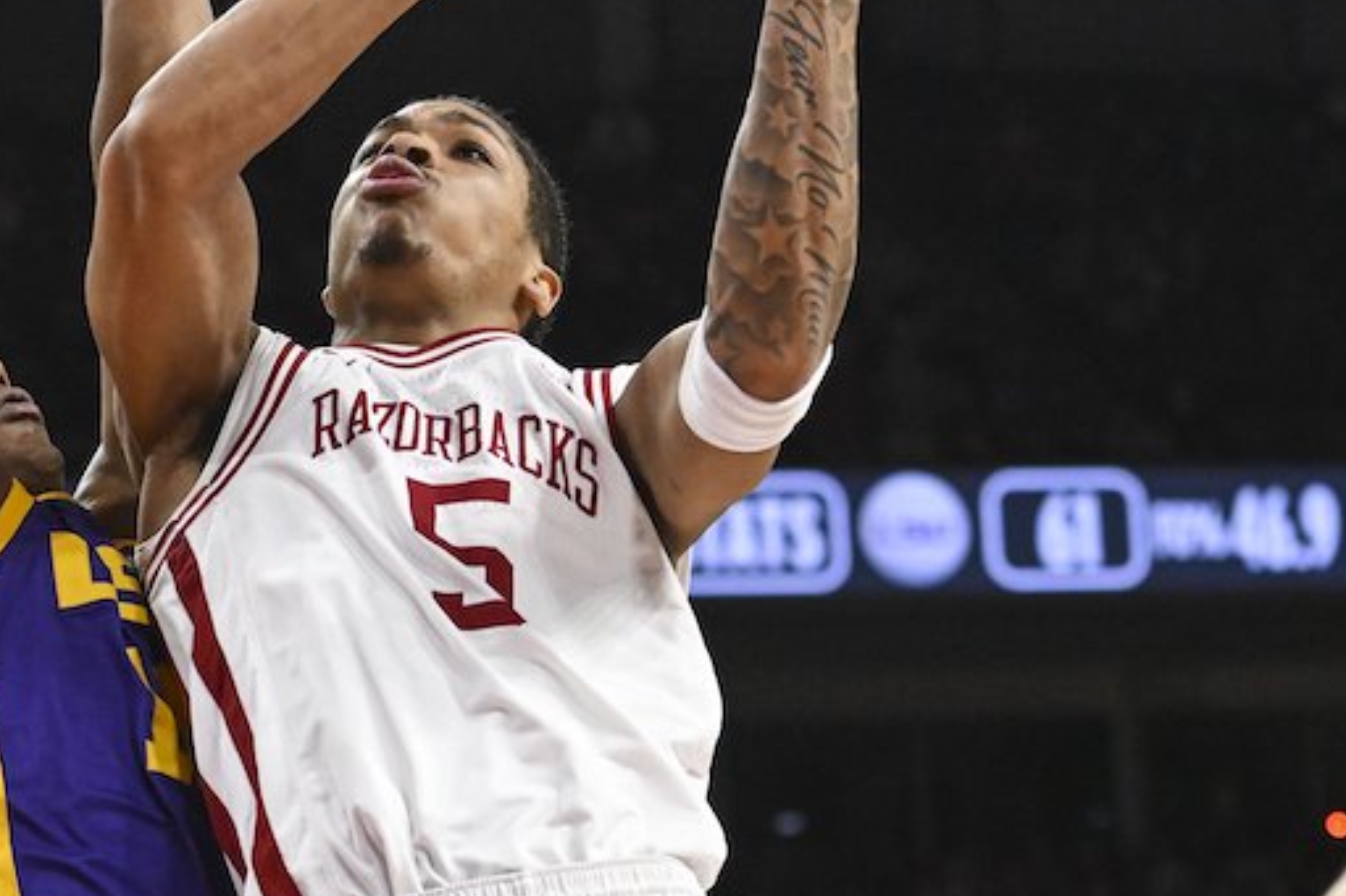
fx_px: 6129
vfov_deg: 8.4
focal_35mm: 164
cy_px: 473
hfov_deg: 12.5
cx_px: 678
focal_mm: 70
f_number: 2.8
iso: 3200
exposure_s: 1/2000
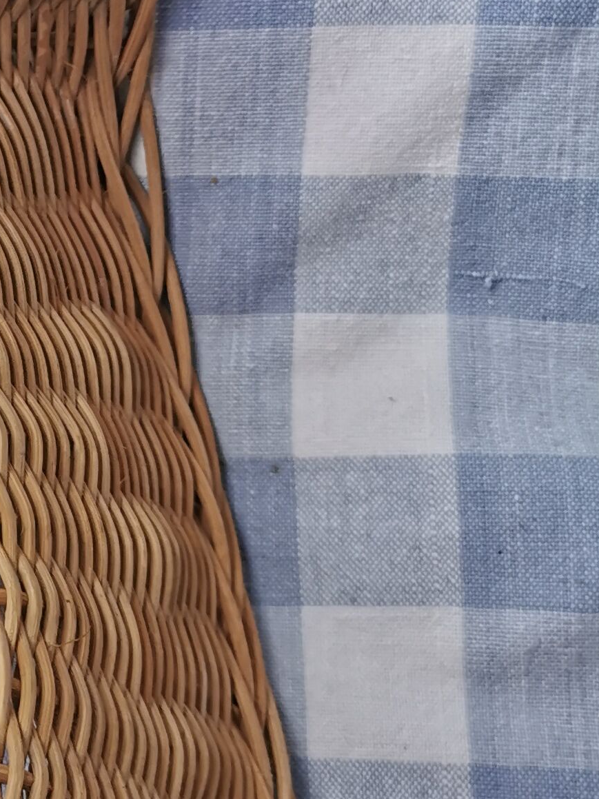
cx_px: -214
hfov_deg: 16.3
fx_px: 1961
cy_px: 392
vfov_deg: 23.0
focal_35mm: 85
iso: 50
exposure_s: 1/119
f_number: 1.8
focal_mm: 5.58
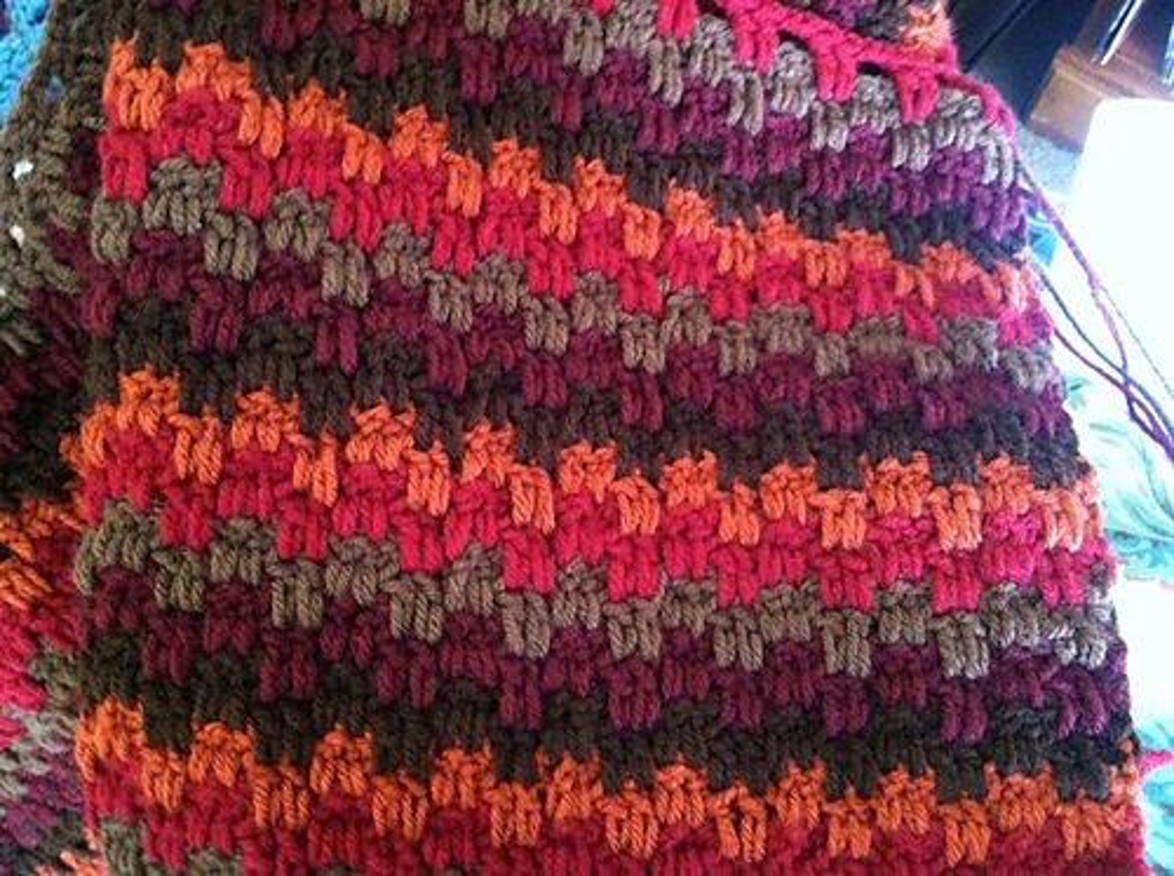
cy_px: 438
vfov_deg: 40.6
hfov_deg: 52.7
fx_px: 1185
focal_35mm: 35
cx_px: 587
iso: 1000
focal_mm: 3.85
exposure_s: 1/15
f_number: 2.8
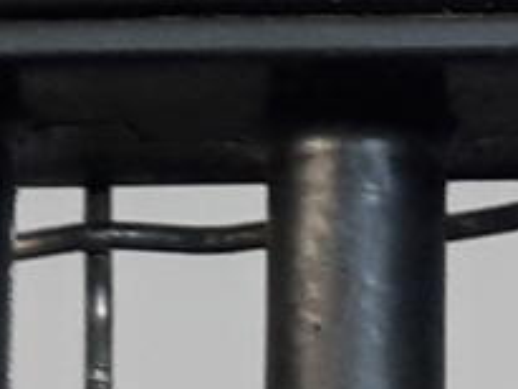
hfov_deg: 12.4
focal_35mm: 158
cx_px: 503
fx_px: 2366
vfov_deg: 9.3
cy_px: -58
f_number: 1.9
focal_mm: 3.6
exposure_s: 1/33
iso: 160
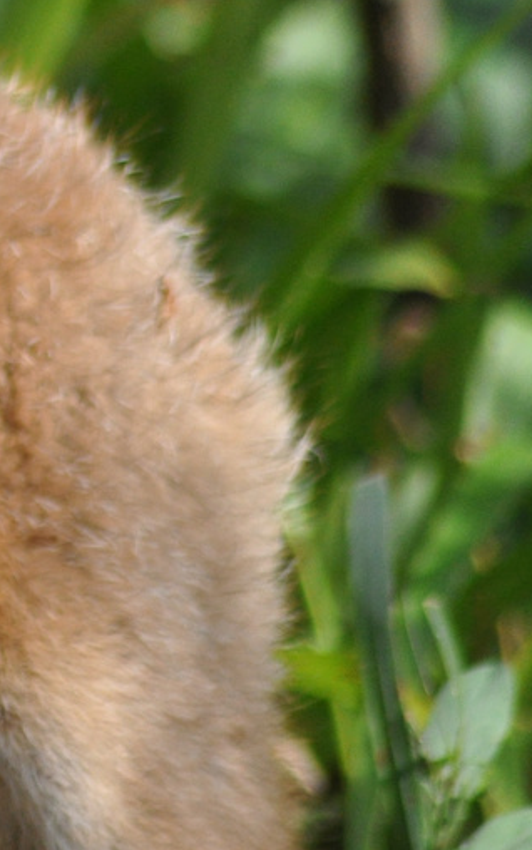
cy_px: 470
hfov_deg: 0.9
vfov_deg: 1.4
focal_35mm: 1465
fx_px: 33947
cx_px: -559
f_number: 5.6
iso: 800
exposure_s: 1/1000
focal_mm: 300
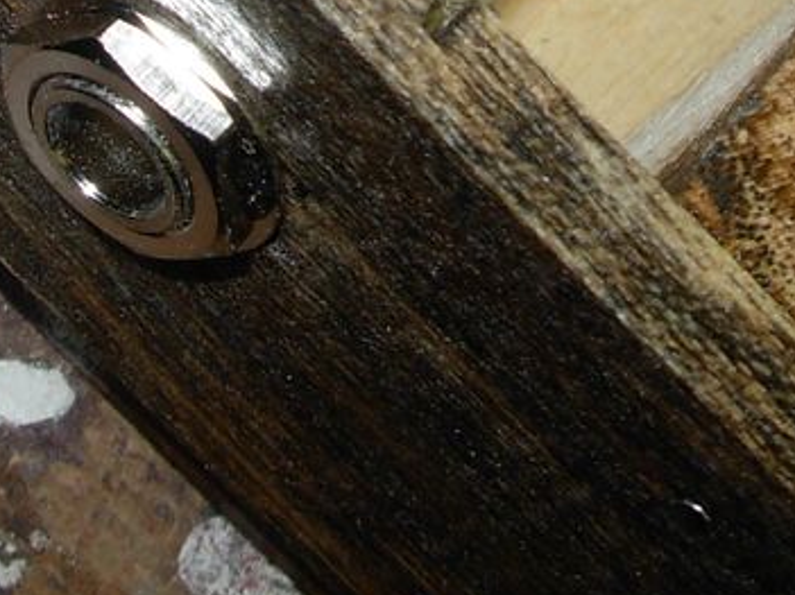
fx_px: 2985
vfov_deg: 11.0
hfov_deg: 15.1
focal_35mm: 130
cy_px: -274
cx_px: 646
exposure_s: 1/22.6
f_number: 4.9
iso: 79
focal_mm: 6.3
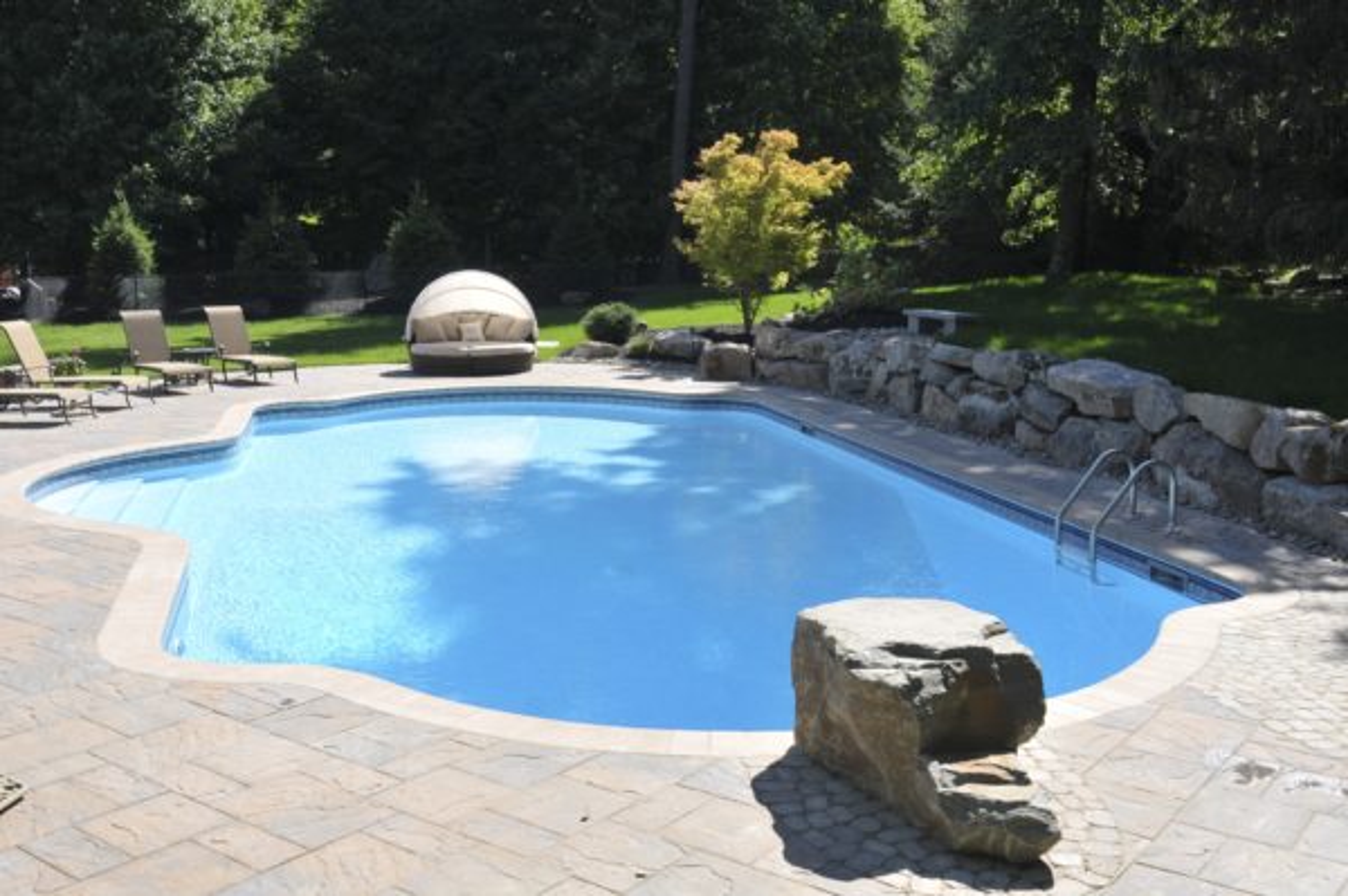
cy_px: 448
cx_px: 674
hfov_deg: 53.2
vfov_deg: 36.8
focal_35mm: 36
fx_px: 1347
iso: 200
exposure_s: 1/250
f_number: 8
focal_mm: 24
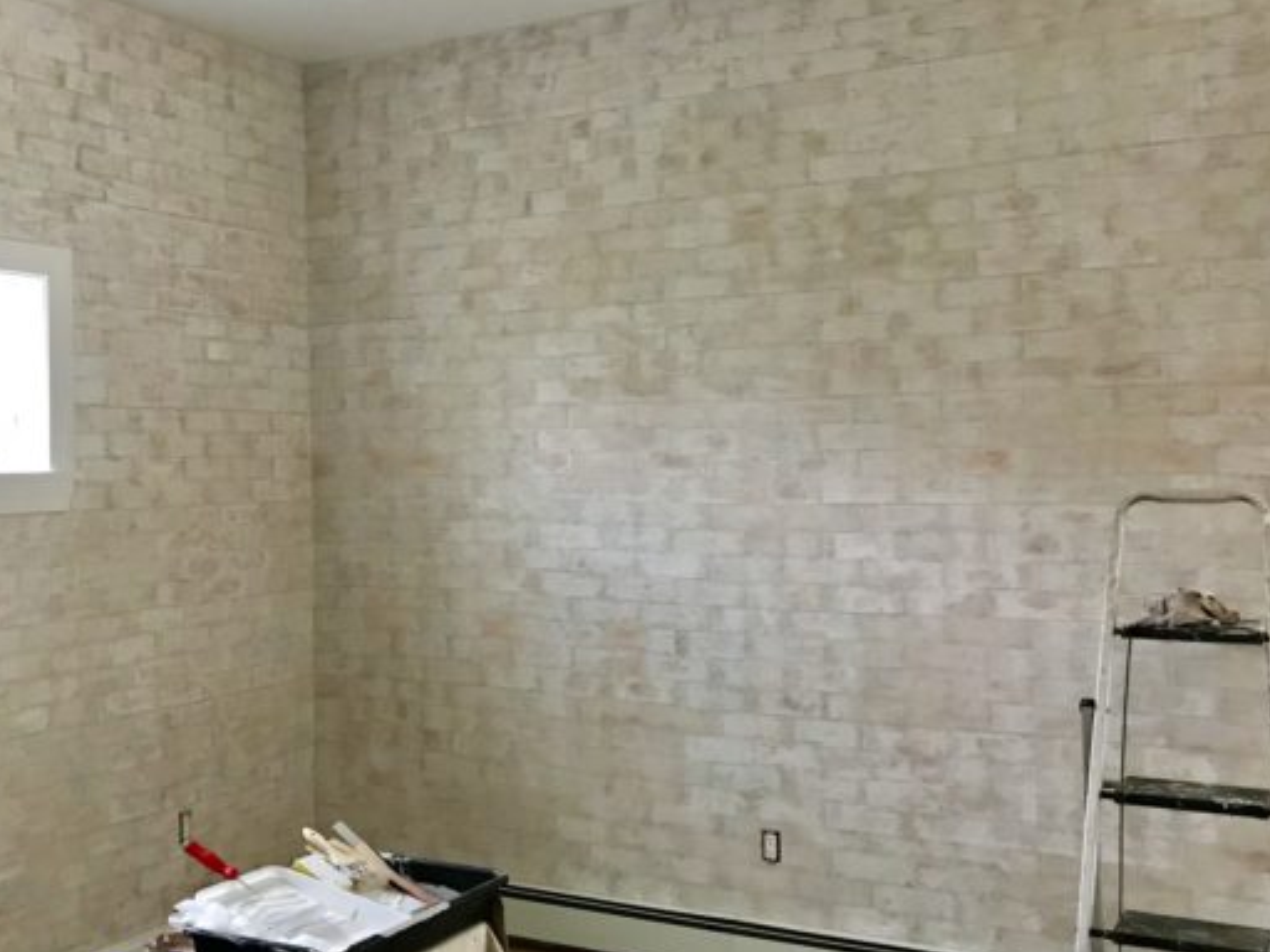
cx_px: 407
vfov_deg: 34.3
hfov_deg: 44.0
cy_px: 409
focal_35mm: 42
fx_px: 1541
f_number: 1.8
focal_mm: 3.99
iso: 80
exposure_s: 1/15
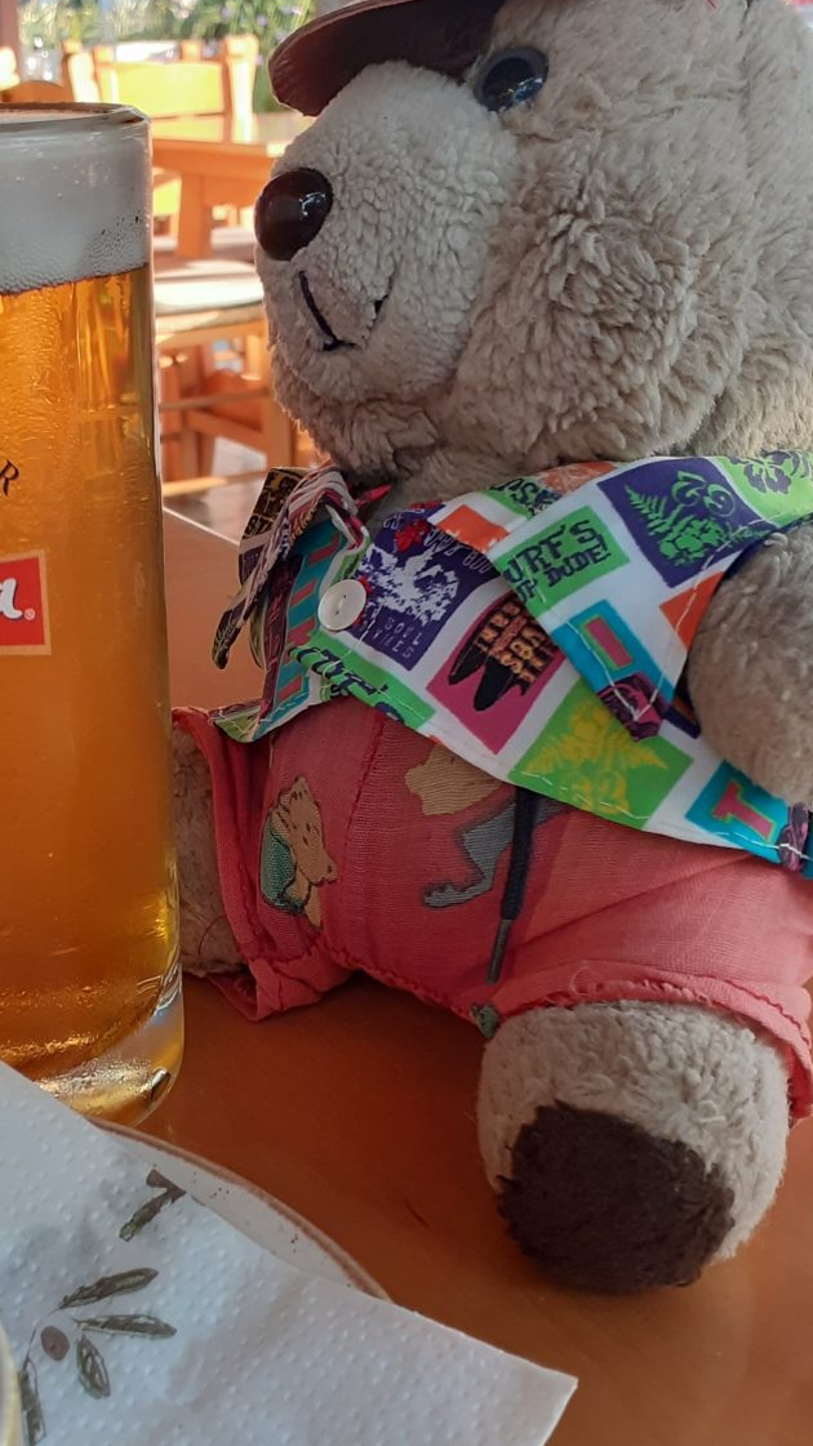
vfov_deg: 48.1
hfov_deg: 27.6
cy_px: 851
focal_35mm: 42
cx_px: 134
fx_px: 1611
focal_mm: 3.6
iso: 80
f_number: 1.9
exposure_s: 1/100
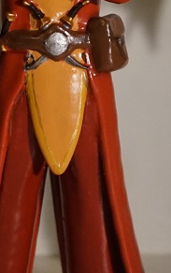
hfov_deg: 8.2
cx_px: 34
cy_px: 78
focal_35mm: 160
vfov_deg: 13.0
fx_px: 1191
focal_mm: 28
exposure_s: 1/60
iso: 1600
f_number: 4.5
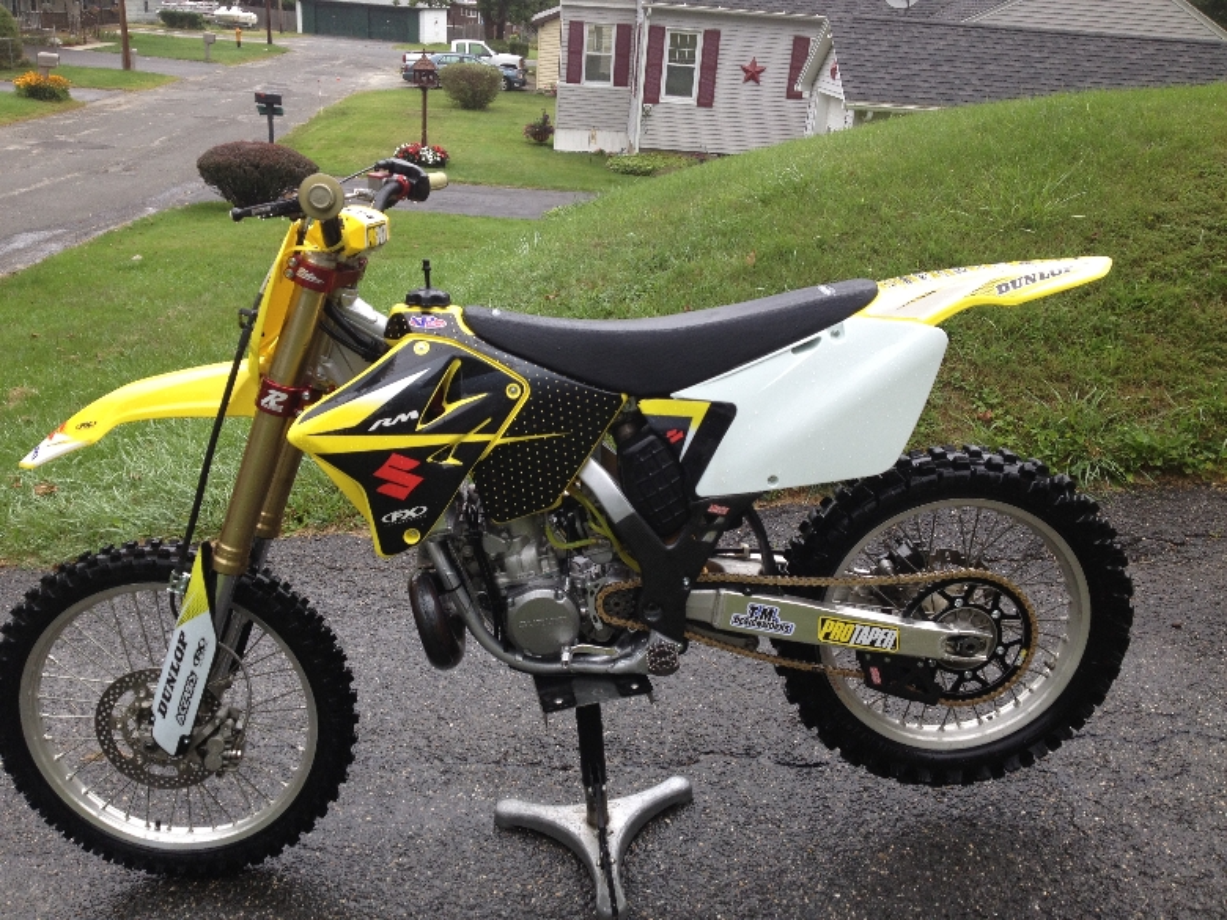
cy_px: 460
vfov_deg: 40.7
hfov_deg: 52.6
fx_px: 1241
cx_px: 614
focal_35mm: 35
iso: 64
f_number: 2.4
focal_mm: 4.28
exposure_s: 1/167
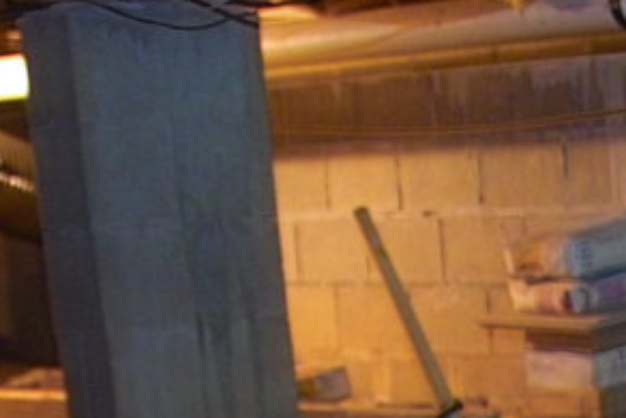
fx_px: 2296
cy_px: 746
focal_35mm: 132
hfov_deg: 14.3
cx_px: 995
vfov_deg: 9.9
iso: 400
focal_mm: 20
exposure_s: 1/4
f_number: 2.8
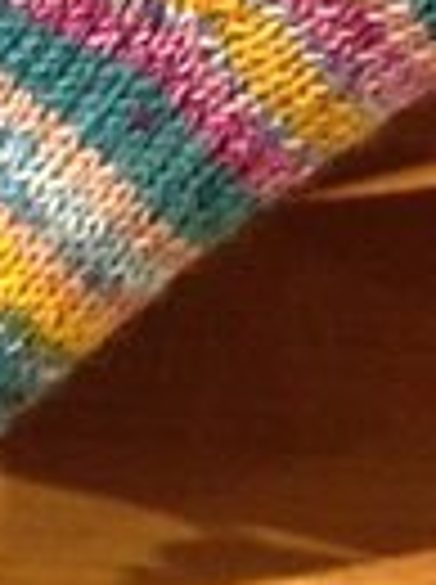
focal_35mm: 163
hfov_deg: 9.0
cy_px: -626
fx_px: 2746
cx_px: -31
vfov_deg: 10.9
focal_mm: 4.12
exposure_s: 1/20
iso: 320
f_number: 2.4
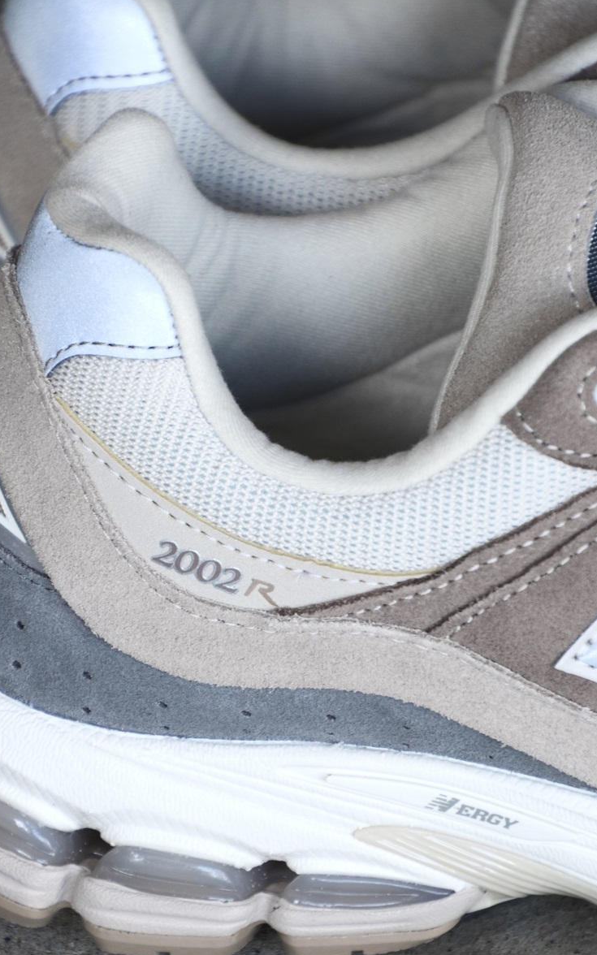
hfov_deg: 2.8
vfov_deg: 4.5
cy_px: 530
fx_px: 12235
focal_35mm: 470
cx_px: 242
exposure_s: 1/100
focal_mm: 240
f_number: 6.3
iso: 160
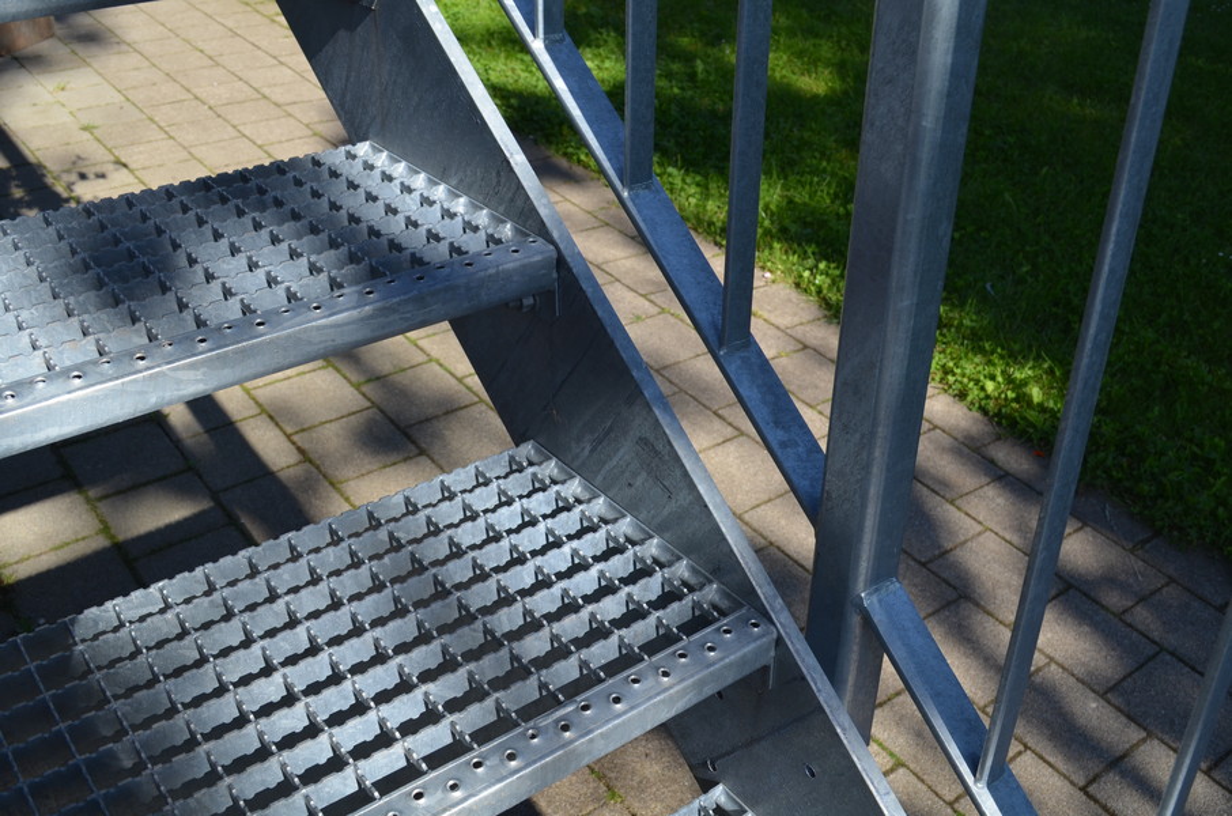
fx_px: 1229
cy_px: 408
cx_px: 616
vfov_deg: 36.7
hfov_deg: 53.2
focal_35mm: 36
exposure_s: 1/250
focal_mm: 24
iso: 200
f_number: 8
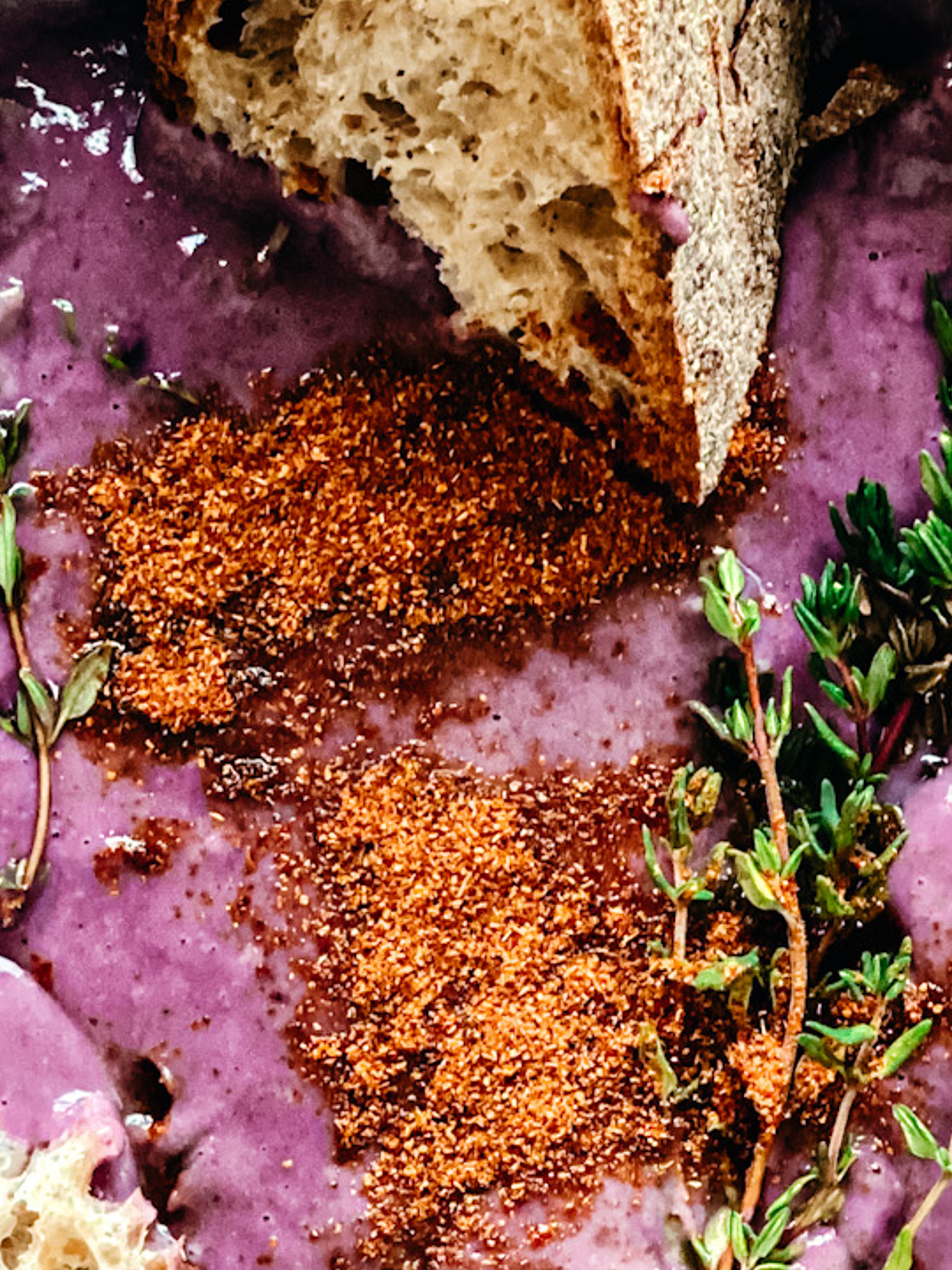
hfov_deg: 10.0
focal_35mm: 148
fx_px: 5427
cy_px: 868
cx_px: 490
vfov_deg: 13.3
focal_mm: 6
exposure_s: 1/40
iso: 200
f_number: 2
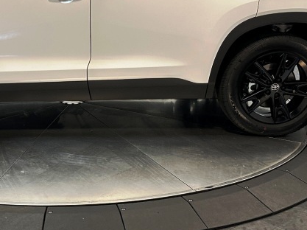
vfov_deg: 24.8
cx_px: 94
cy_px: 111
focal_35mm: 59
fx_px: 523
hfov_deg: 32.4
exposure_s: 1/60
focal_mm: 6.86
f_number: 1.78
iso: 250
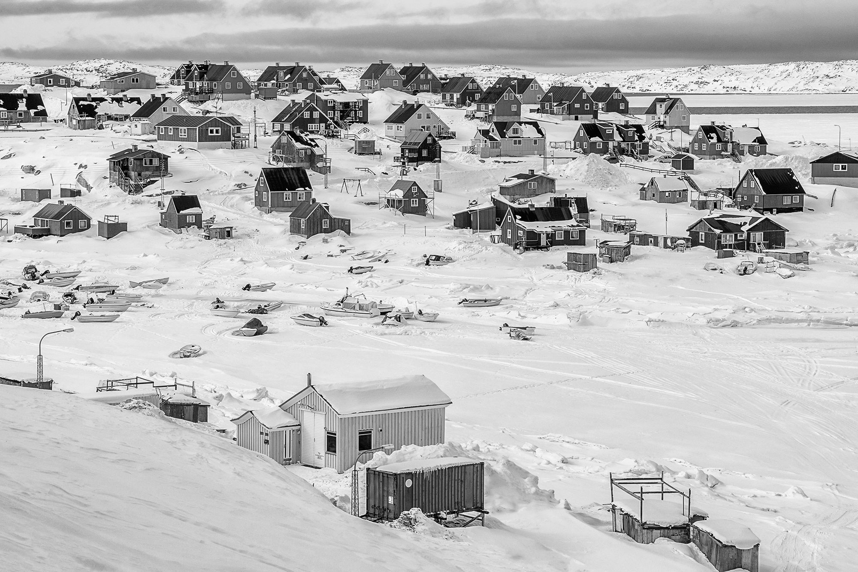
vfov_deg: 13.8
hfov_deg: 20.6
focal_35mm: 99
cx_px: 429
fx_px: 2359
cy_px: 286
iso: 200
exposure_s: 1/220
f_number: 14
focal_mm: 66.2
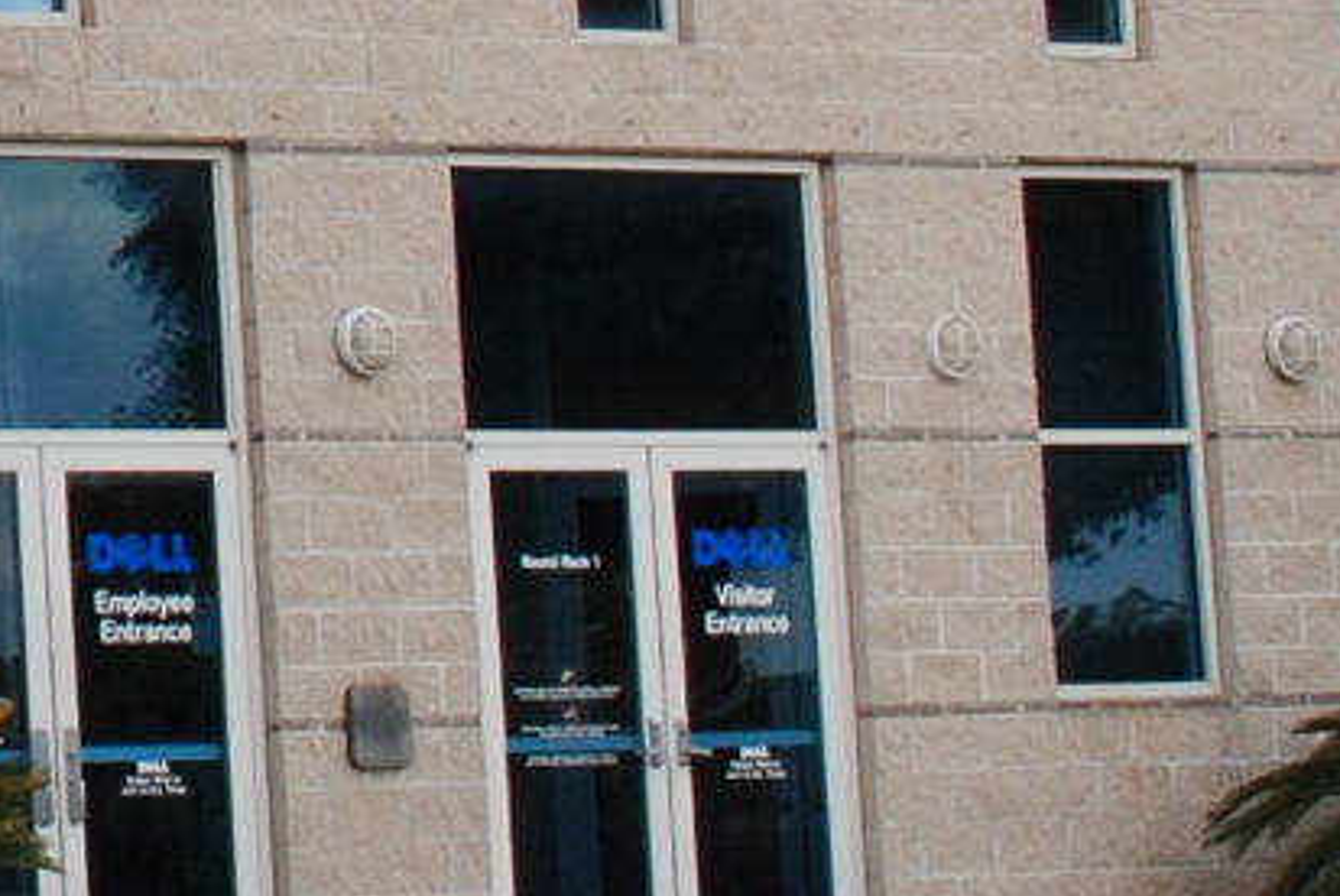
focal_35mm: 242
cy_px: -834
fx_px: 9014
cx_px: -1282
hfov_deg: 8.1
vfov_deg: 5.6
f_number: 10
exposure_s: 1/160
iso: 200
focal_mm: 26
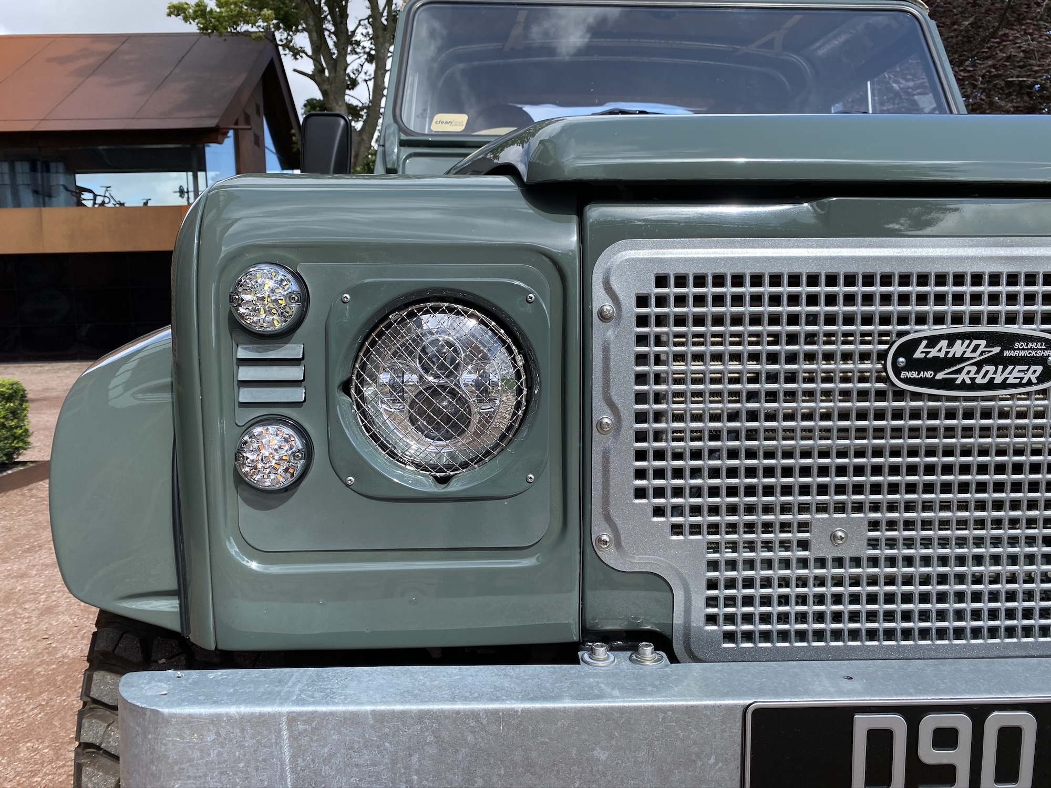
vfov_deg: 53.1
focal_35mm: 26
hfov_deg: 67.3
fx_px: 789
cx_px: 526
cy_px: 394
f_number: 1.8
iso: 32
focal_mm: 4.25
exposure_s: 1/1147
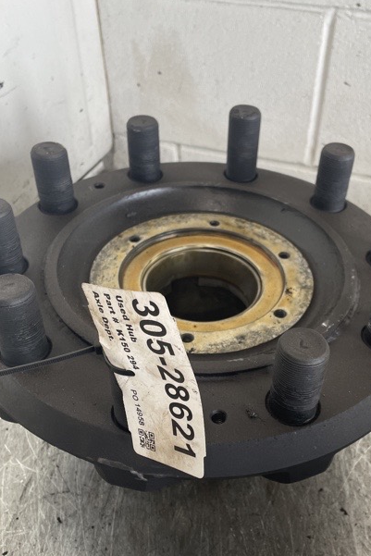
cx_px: 217
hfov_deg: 36.8
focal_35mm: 36
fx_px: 556
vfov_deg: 52.9
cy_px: 321
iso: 100
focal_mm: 4.2
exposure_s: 1/60
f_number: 1.6
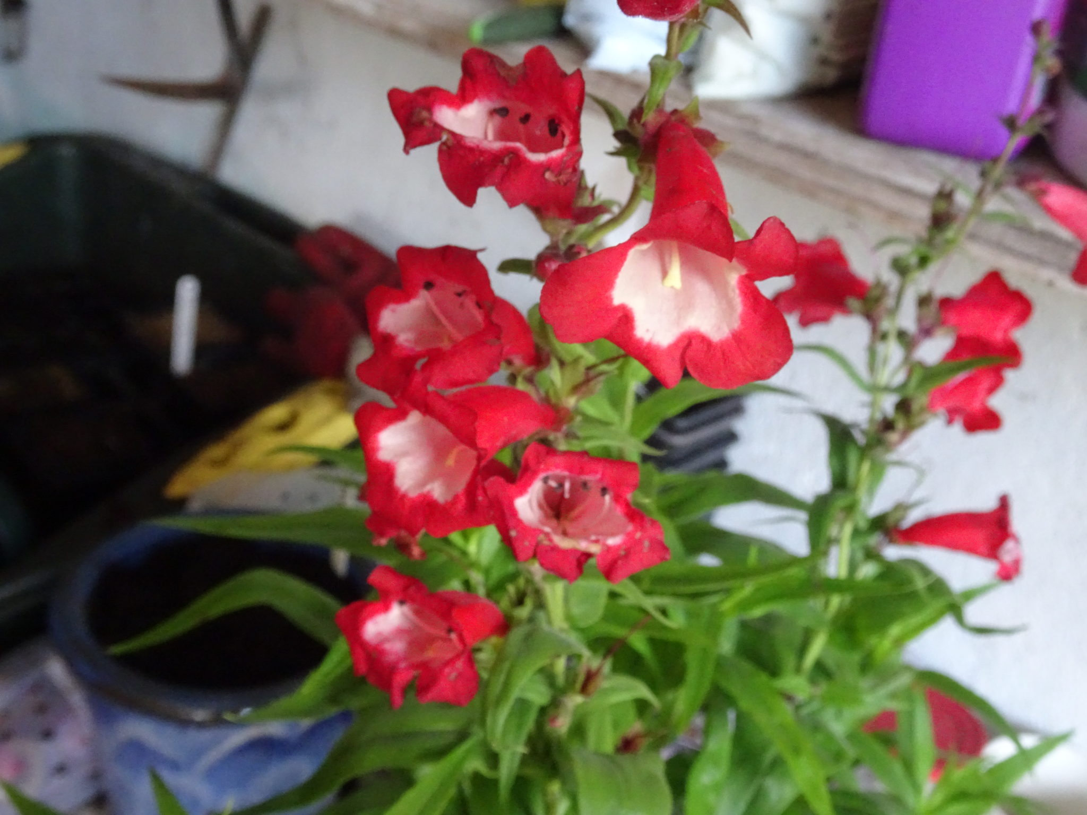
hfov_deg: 51.4
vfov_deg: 39.7
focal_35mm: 36
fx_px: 1130
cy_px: 408
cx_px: 544
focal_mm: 6.17
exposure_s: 1/125
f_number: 4
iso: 1250
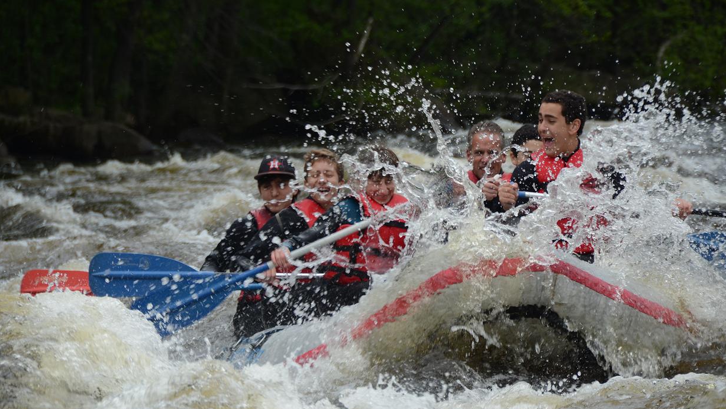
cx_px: 363
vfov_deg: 3.9
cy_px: 232
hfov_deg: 6.9
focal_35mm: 315
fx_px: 6064
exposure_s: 1/200
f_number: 6.3
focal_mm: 200
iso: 200
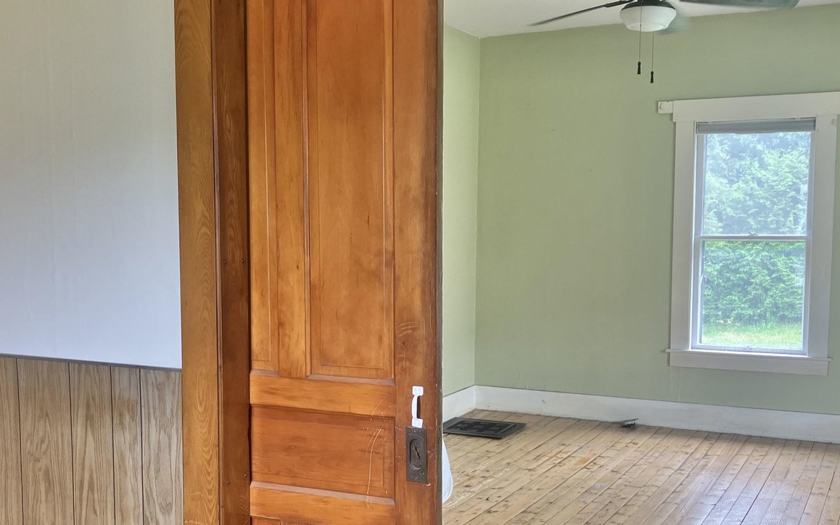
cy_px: 332
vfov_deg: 31.1
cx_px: 404
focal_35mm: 41
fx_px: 939
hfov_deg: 48.2
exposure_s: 1/60
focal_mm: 3.99
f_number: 1.8
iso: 50
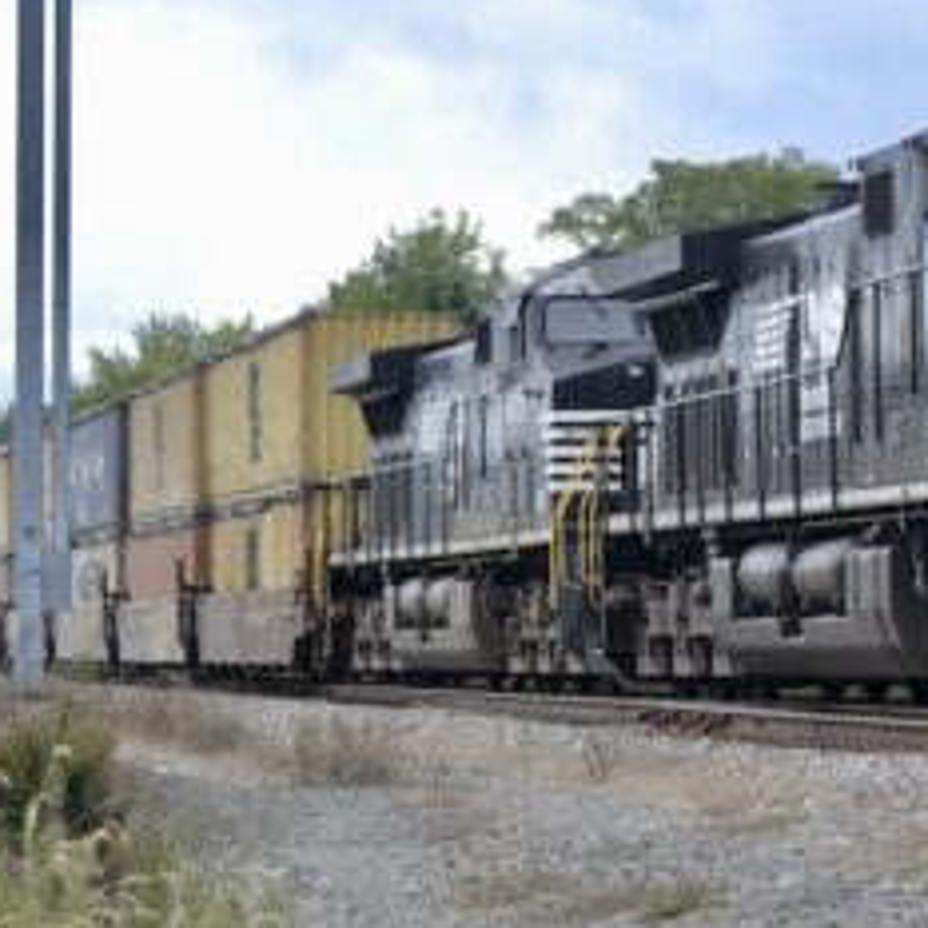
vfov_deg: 11.4
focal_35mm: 153
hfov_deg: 11.3
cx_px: 996
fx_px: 4641
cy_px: 213
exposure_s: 1/1250
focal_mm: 50
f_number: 5
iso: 400
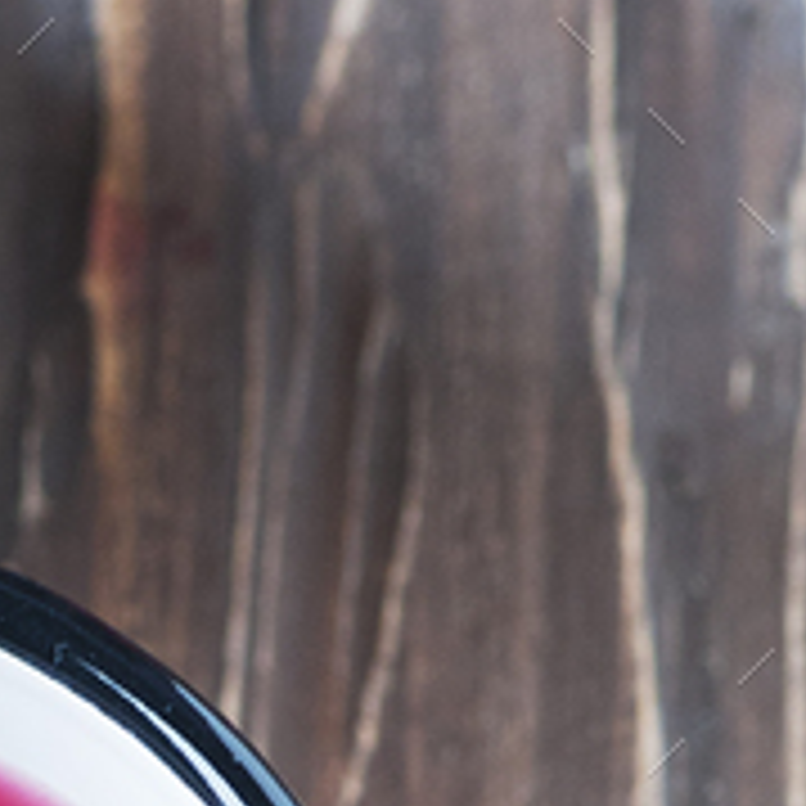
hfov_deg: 2.6
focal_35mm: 663
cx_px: -392
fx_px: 17468
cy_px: 1090
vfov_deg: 2.6
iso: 200
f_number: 6.3
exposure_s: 1/160
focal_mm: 105
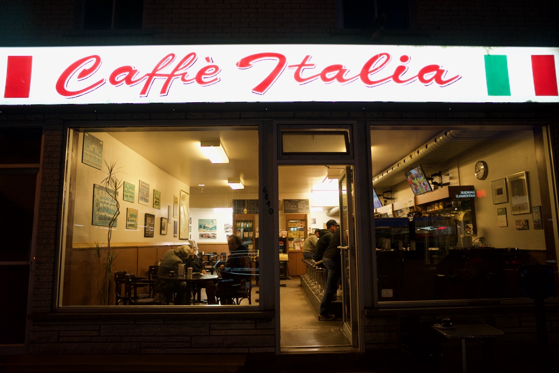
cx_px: 280
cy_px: 186
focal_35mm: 24
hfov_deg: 73.7
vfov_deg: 53.2
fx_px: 373
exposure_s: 1/400
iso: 2000
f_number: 1.8
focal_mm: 24
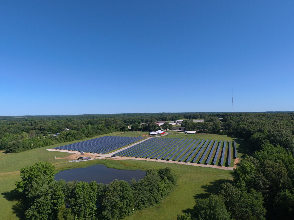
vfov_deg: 74.7
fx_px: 144
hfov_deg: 91.0
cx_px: 147
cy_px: 110
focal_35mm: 17
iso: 100
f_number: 2.8
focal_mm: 3.15
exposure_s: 1/1125
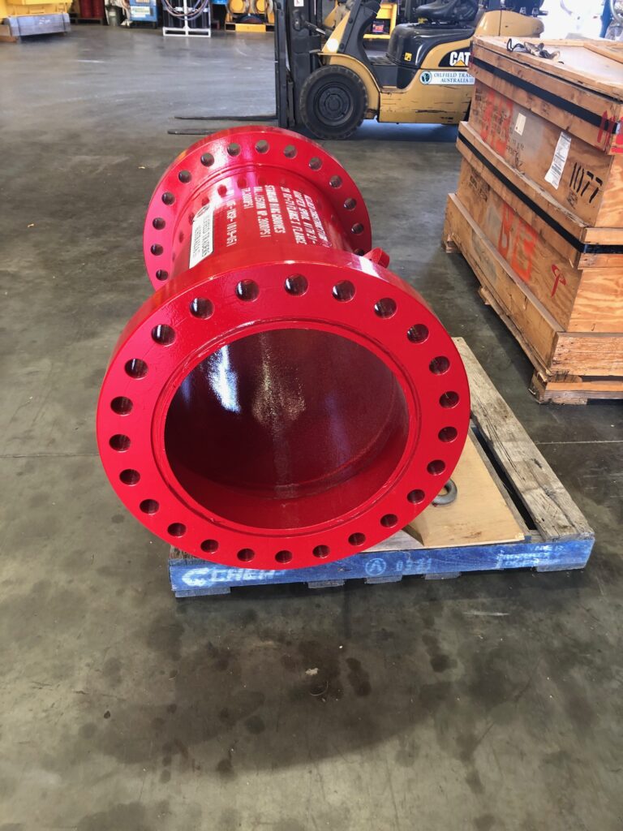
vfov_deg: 63.4
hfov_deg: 49.7
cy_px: 416
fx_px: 672
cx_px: 312
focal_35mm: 28
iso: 40
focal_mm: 3.99
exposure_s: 1/24
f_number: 1.8
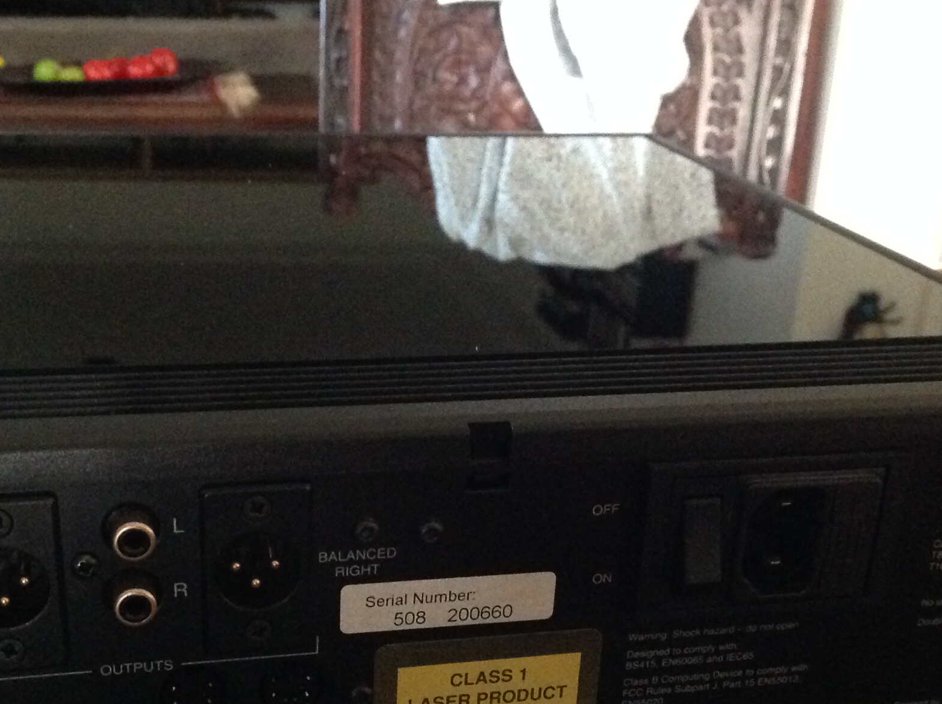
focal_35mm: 58
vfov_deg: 24.8
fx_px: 1576
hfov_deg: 33.3
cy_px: 551
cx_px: 428
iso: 800
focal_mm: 4.28
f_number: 2.4
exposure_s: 1/15
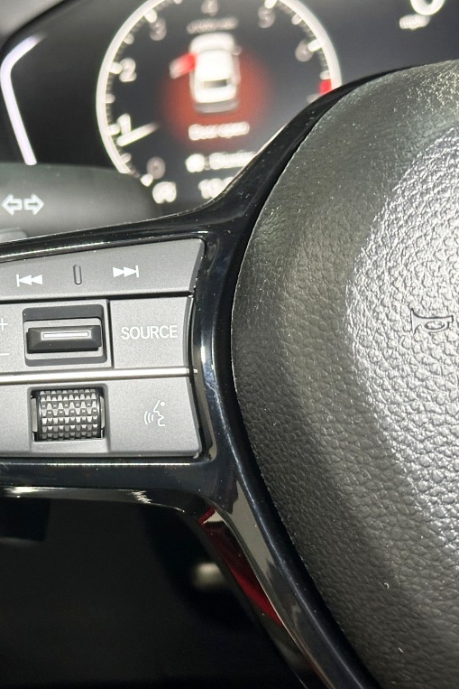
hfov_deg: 20.0
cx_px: 54
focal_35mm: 67
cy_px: 346
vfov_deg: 30.1
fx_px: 1281
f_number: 1.78
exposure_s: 1/40
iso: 400
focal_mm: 6.86
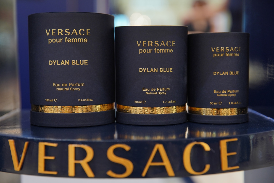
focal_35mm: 70
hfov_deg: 28.8
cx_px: 137
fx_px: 533
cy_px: 92
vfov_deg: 19.5
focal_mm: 70
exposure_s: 1/200
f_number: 4
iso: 800
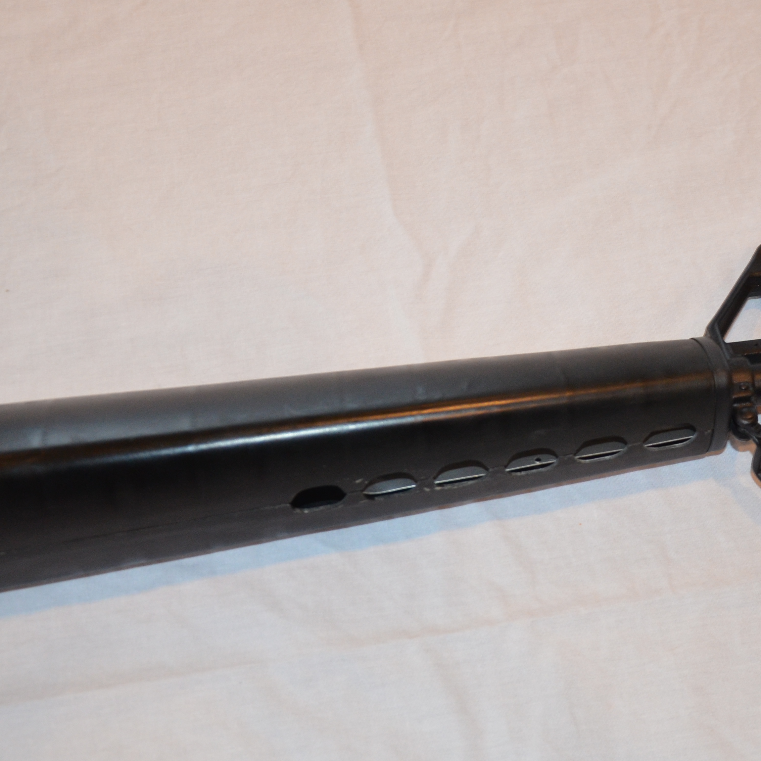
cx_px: 495
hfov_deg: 28.5
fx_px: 1492
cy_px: 386
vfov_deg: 28.6
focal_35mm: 60
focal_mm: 22
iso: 800
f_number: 3.8
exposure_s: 1/60
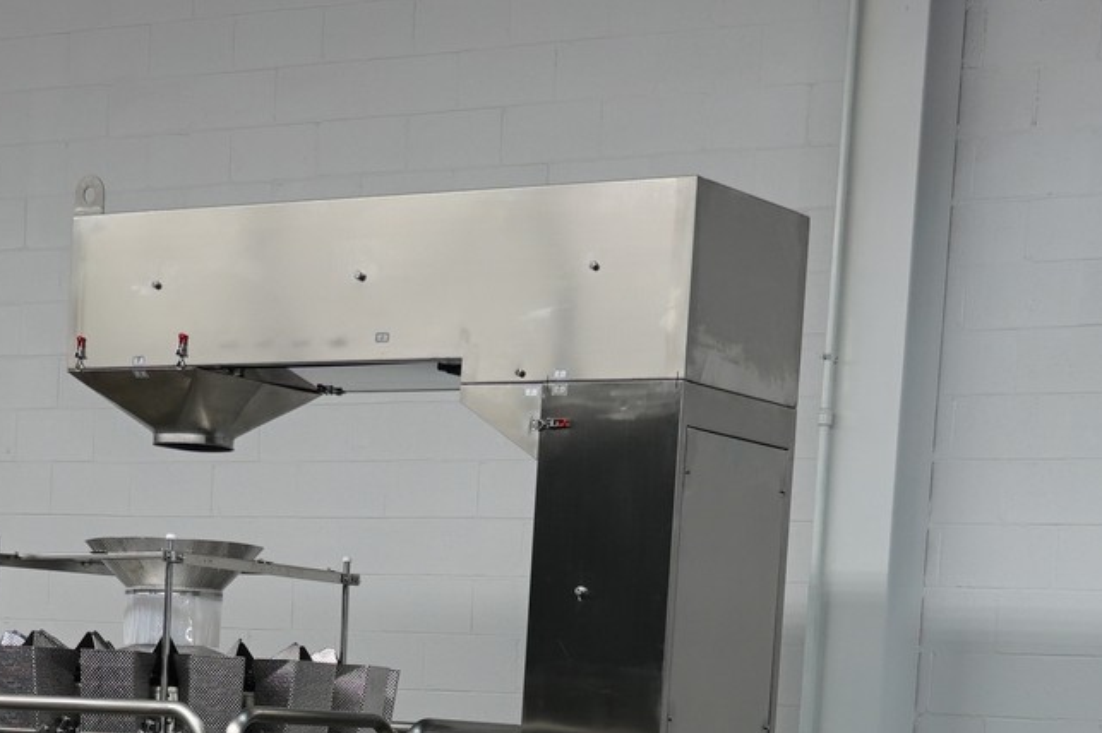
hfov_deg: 20.0
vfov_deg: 12.6
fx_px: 3121
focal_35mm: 102
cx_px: 523
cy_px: 1140
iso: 125
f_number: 3.5
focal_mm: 11.76
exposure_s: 1/50
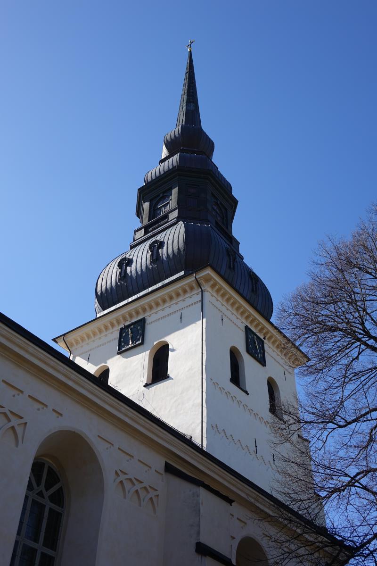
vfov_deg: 53.1
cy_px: 283
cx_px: 188
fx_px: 565
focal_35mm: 36
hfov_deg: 36.9
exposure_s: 1/640
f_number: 4
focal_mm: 13.37
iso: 125
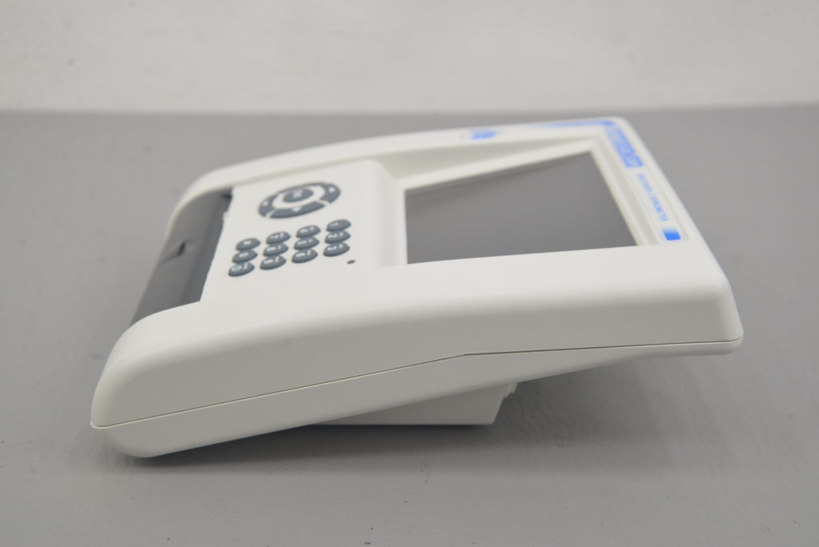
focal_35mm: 58
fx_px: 1320
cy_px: 274
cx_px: 410
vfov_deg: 23.4
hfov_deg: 34.5
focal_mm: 58
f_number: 7.1
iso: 1600
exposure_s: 1/125
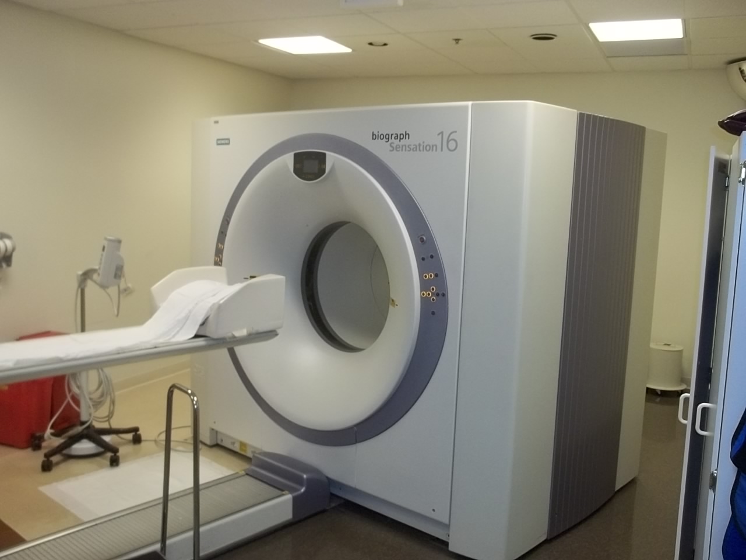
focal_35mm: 33
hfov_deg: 55.4
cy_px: 280
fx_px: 711
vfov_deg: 42.9
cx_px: 373
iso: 160
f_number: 3.3
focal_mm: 5.9
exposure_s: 1/30
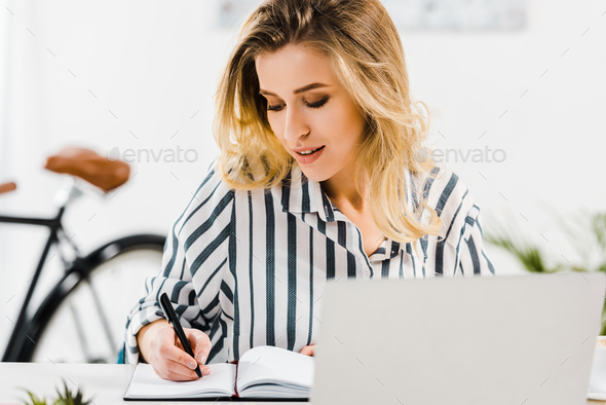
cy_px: 202
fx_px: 2105
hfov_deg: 16.4
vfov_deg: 11.0
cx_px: 303
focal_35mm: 125
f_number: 4
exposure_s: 1/160
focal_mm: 125
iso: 125
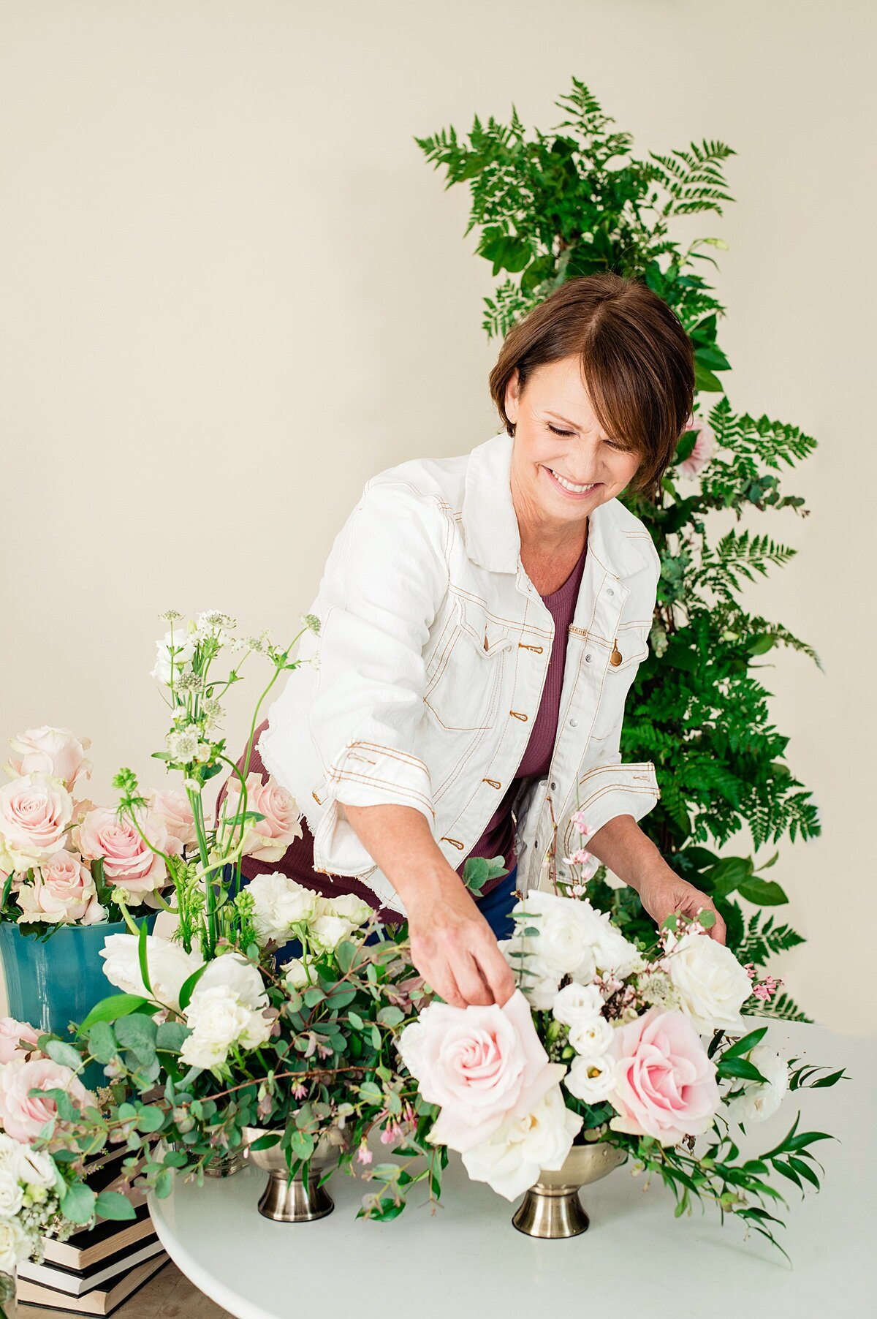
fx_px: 1830
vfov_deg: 39.6
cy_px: 660
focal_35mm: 50
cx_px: 438
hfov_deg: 27.0
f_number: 5
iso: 640
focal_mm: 50
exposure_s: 1/200
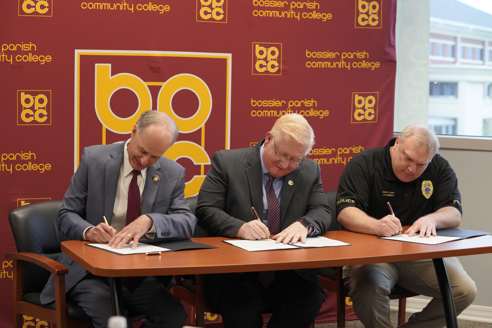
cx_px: 246
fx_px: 957
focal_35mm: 70
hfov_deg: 28.8
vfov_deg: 19.5
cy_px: 164
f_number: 4
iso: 1600
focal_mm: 70
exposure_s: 1/160
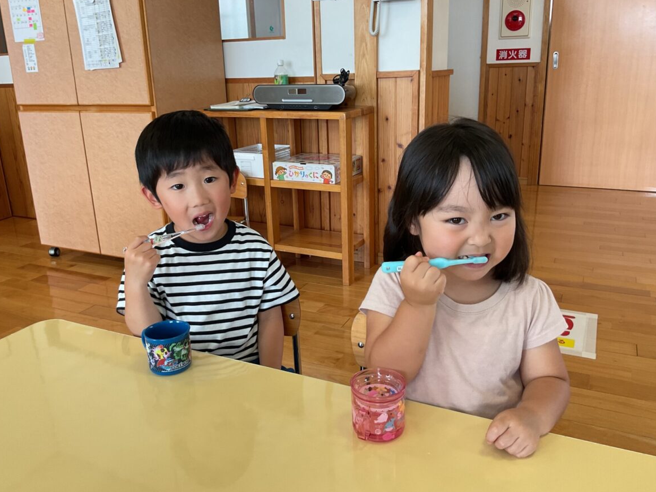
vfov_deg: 46.8
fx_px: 569
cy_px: 239
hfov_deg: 60.0
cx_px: 324
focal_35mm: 30
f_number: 1.8
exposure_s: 1/120
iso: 64
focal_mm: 3
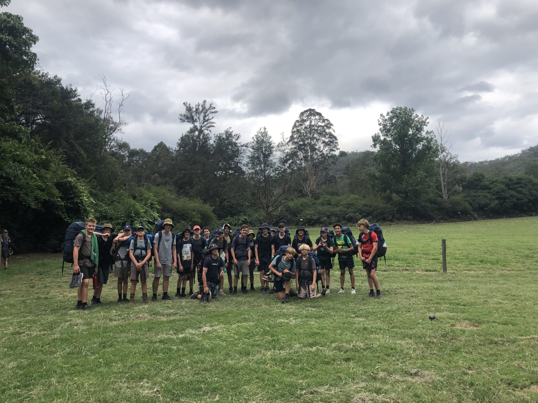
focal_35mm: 28
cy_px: 202
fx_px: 435
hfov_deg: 63.4
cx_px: 269
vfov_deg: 49.7
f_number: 1.8
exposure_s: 1/716
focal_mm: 3.99
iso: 20
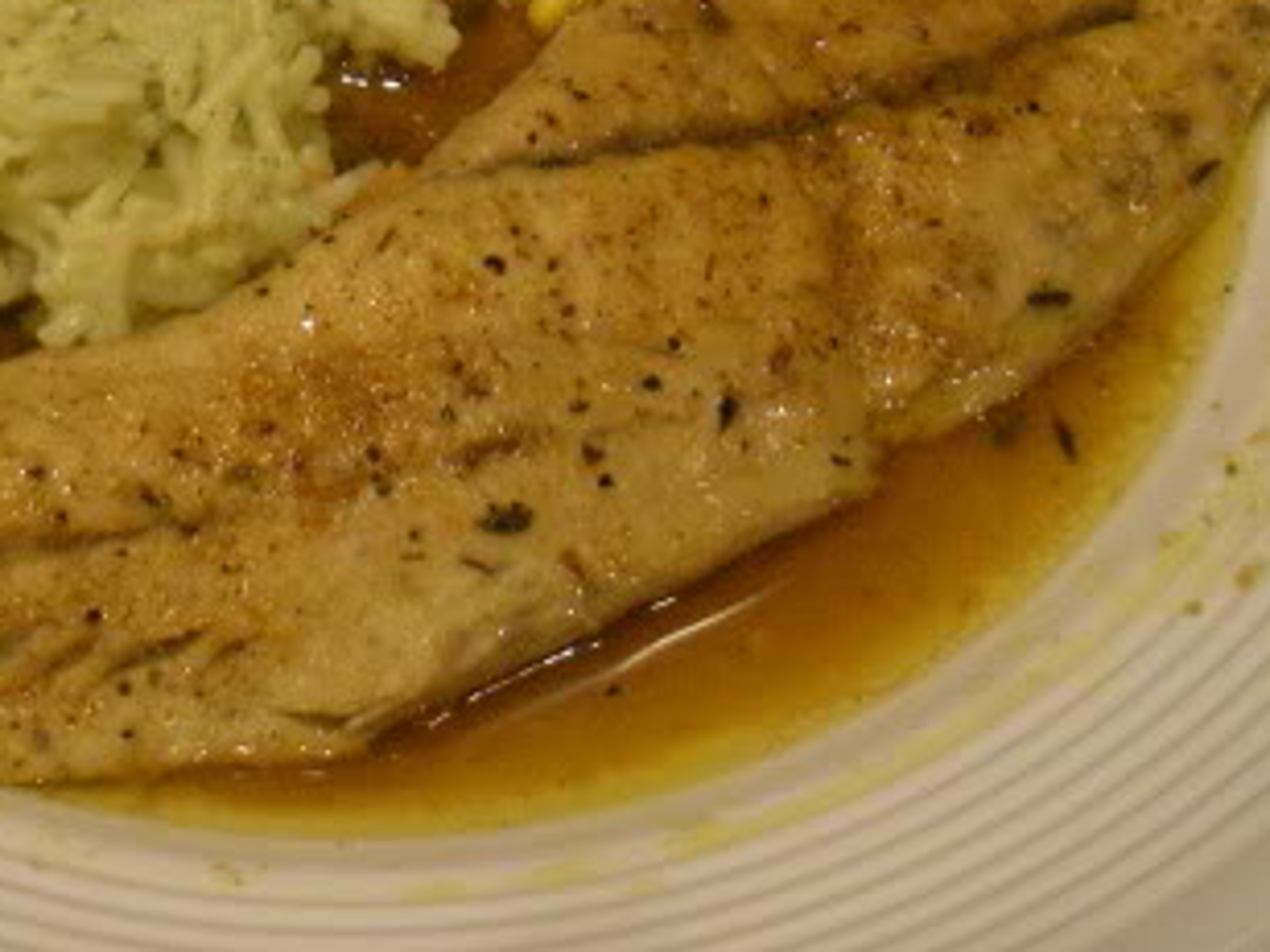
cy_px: 169
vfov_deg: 18.5
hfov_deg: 24.6
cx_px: 433
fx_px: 2898
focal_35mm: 79
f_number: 3.3
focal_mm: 6.3
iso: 320
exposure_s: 1/50
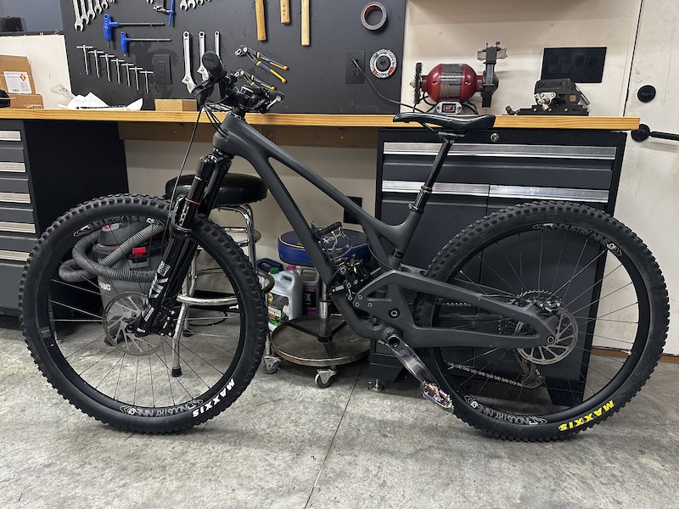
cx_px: 340
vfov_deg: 56.8
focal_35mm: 24
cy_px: 254
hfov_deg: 71.6
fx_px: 471
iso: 200
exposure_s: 1/60
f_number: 1.78
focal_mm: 6.86
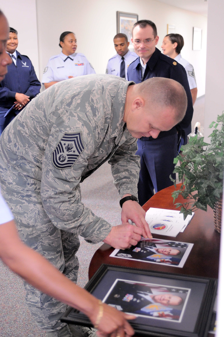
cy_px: 168
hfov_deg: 28.0
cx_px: 112
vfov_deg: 41.2
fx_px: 449
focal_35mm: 48
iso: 1250
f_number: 3.5
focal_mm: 32
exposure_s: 1/30
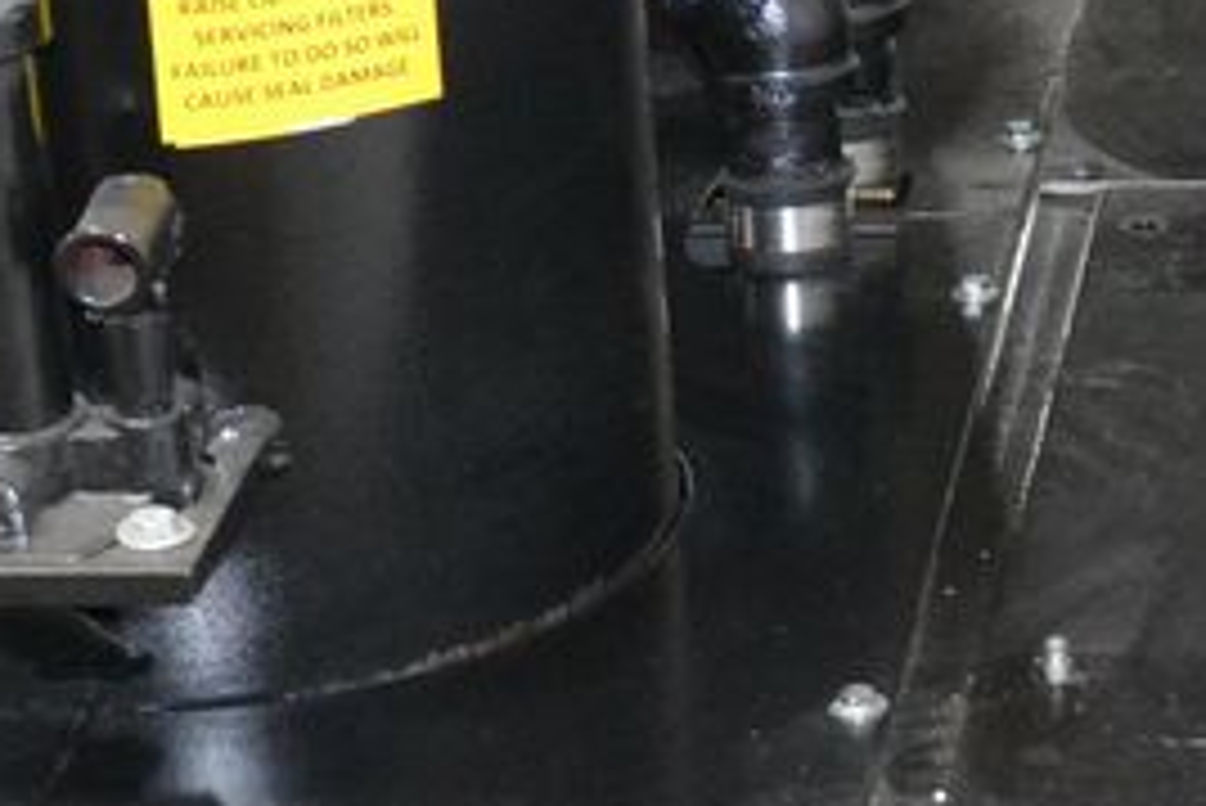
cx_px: 1269
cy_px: 462
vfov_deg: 8.1
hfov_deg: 11.9
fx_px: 5698
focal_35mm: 170
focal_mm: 22
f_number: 3.8
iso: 1400
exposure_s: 1/60
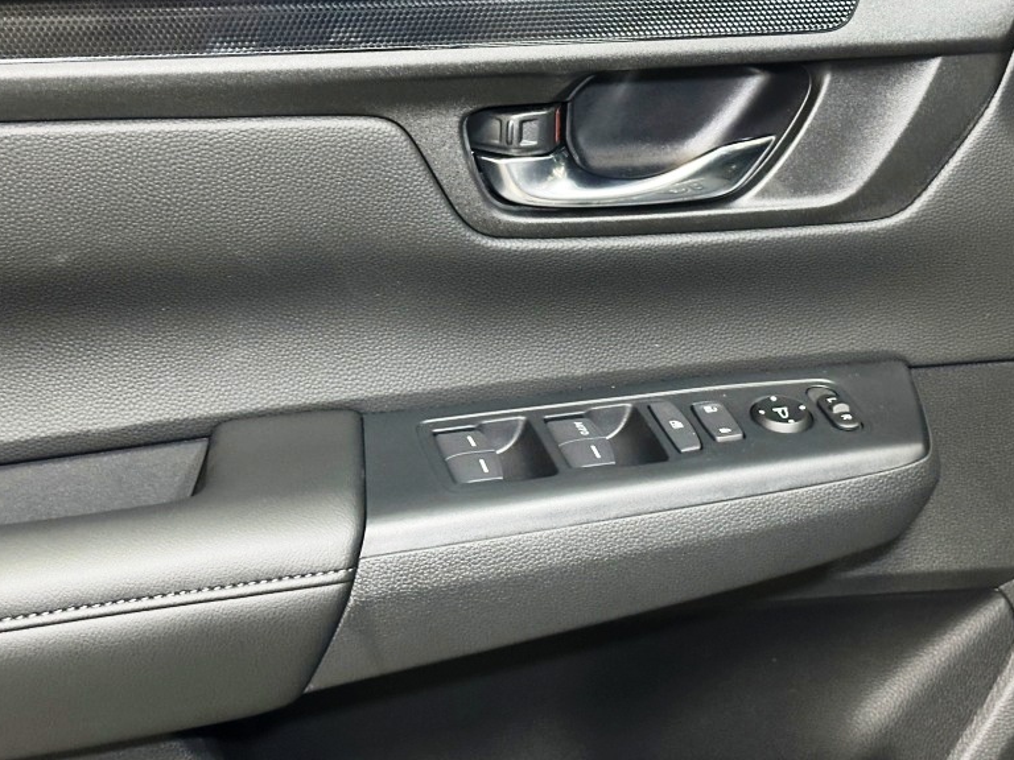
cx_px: 555
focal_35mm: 64
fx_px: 1875
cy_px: 348
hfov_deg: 30.2
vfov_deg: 22.9
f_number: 1.78
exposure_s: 1/30
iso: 640
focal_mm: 6.86
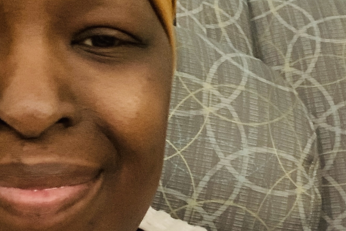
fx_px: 749
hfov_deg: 26.0
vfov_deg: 17.2
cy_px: 217
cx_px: 165
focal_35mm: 78
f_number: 2.2
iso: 640
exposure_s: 1/15
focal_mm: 2.87
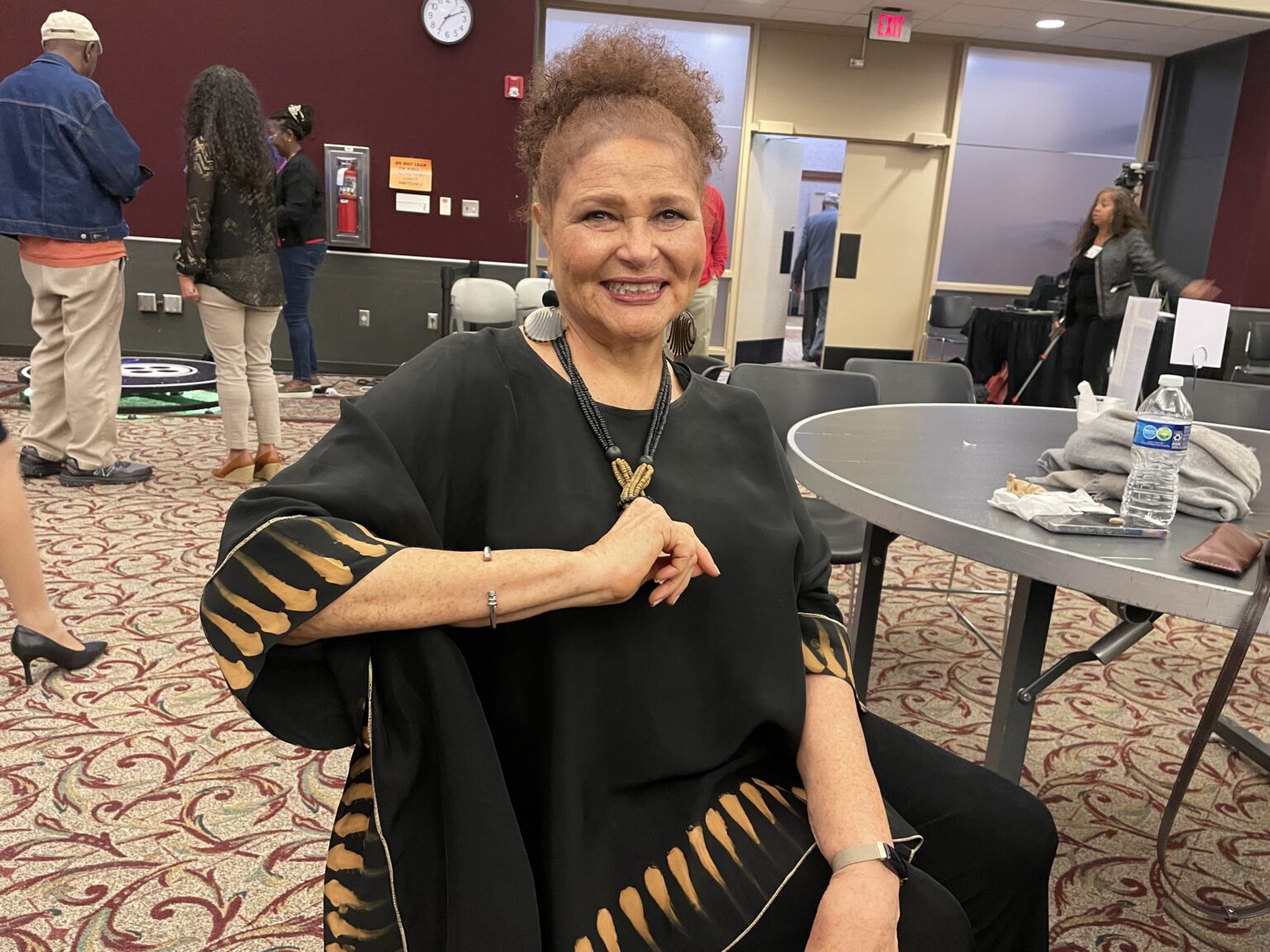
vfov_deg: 53.1
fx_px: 954
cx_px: 635
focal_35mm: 26
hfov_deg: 67.3
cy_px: 476
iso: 400
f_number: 1.6
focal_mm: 4.2
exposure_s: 1/40
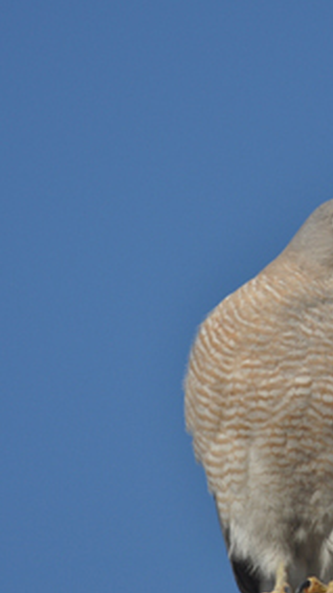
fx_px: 14219
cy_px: 296
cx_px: 349
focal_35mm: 905
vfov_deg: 2.4
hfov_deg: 1.3
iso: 200
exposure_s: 1/1000
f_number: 6
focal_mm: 380
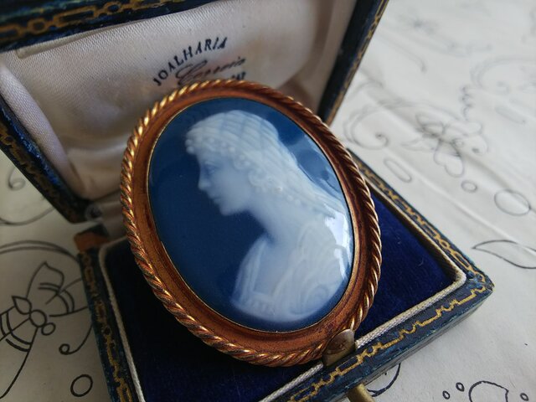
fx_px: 341
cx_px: 268
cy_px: 201
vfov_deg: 61.1
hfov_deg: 76.4
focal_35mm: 22
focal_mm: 3.4
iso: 40
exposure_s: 1/120
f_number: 1.94
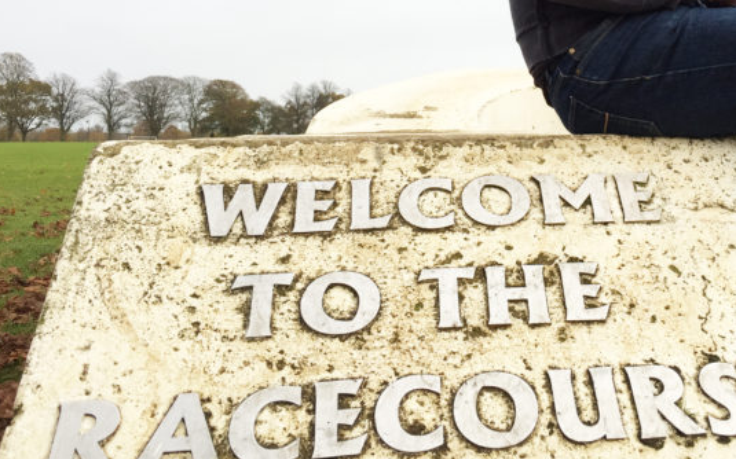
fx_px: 922
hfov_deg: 42.4
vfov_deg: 27.1
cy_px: 60
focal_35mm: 46
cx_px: 532
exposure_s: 1/152
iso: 32
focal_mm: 4.15
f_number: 2.2
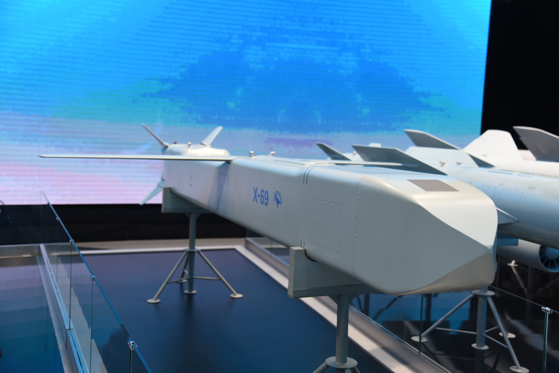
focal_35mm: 44
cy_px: 186
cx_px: 280
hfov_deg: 44.5
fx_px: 683
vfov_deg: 30.5
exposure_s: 1/80
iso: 500
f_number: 4
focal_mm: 44
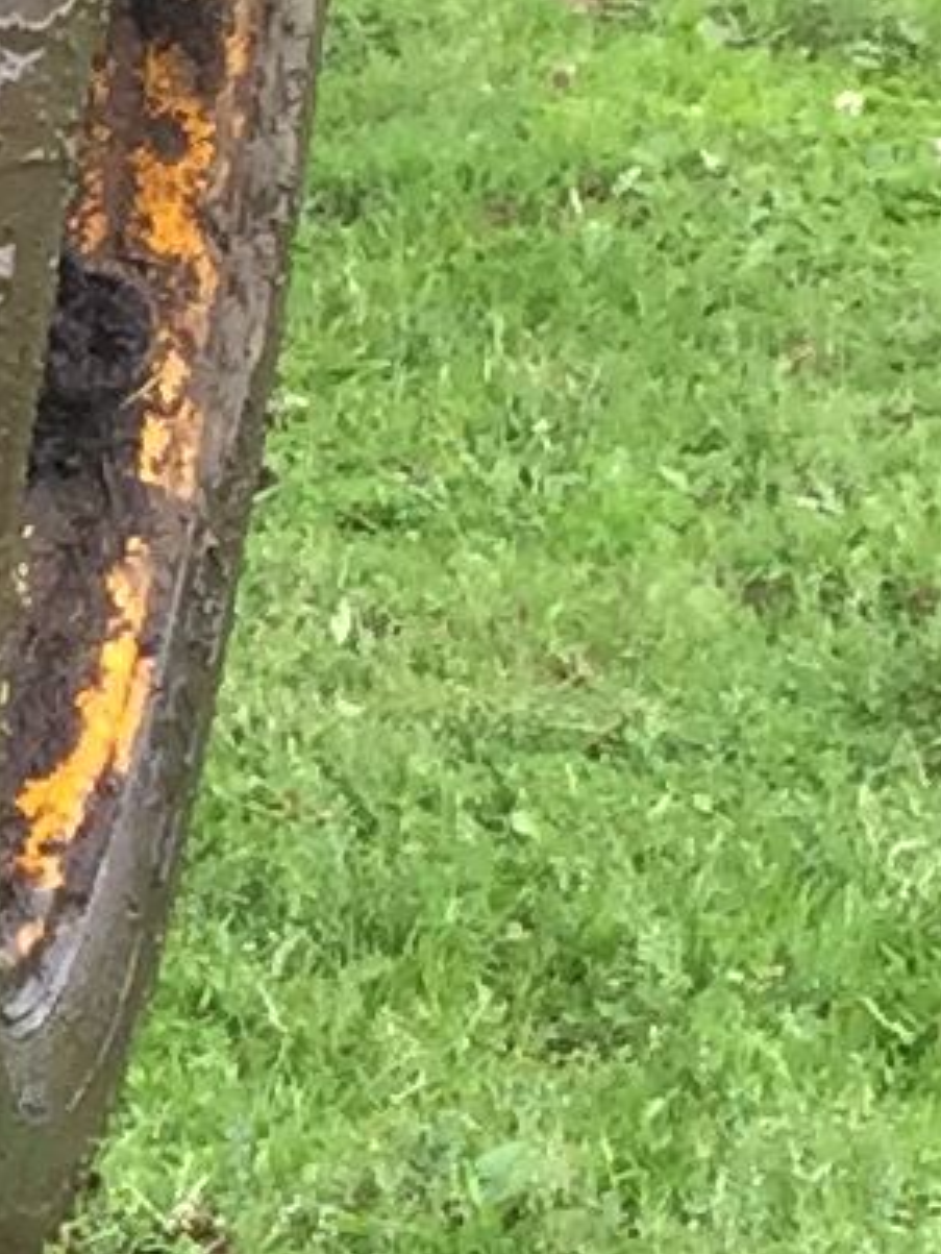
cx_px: -2435
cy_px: 2114
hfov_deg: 5.7
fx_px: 8549
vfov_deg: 8.1
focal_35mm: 236
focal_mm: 4.15
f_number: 2.2
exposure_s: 1/476
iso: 32
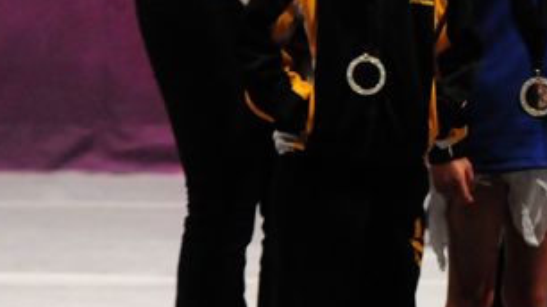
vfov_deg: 1.6
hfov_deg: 2.8
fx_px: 11032
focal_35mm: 761
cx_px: 808
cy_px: -64
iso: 2500
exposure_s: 1/800
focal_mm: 145
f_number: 4.5
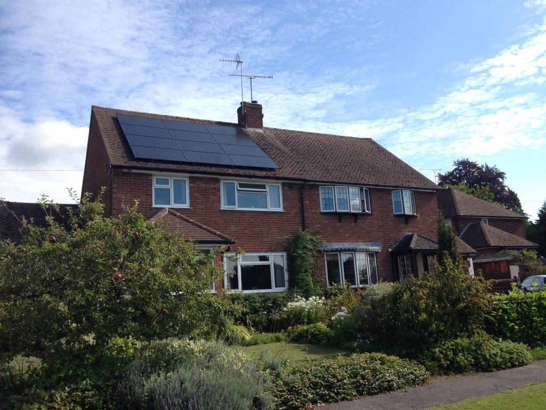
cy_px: 205
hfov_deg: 55.4
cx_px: 273
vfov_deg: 42.9
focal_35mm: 33
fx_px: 521
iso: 50
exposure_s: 1/1004
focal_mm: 4.12
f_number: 2.4
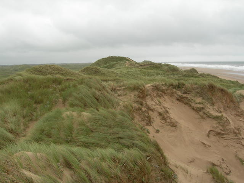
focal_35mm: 38
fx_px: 268
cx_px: 122
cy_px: 92
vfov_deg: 37.7
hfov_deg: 49.0
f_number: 4.8
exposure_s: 1/140
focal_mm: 7.8
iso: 50
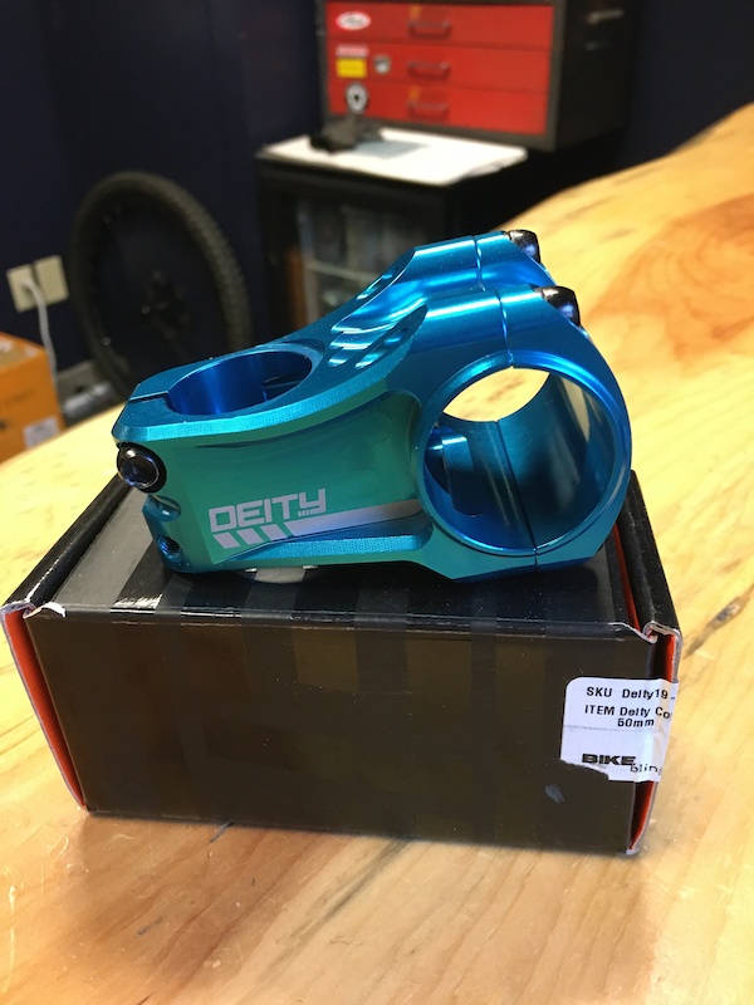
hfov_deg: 48.2
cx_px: 377
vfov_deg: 61.7
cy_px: 502
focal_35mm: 29
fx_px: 842
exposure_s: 1/30
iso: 200
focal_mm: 4.15
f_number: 2.2
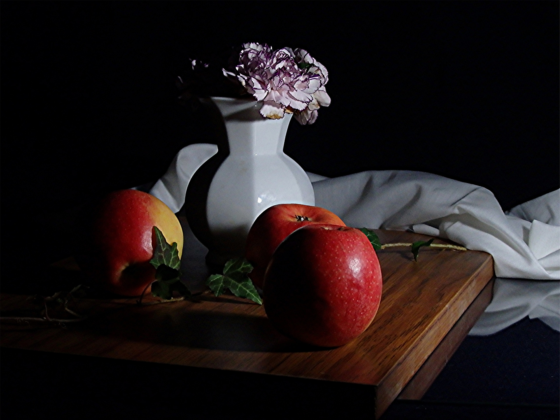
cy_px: 210
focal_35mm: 73
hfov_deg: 26.7
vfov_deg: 20.2
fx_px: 1181
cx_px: 280
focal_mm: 13.1
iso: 800
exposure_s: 1/80
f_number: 4.5
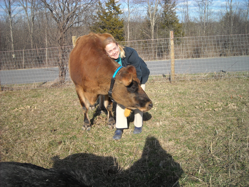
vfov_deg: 40.7
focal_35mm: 35
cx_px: 124
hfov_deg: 52.6
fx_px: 252
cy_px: 94
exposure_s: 1/250
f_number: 5.6
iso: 84
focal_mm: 5.7
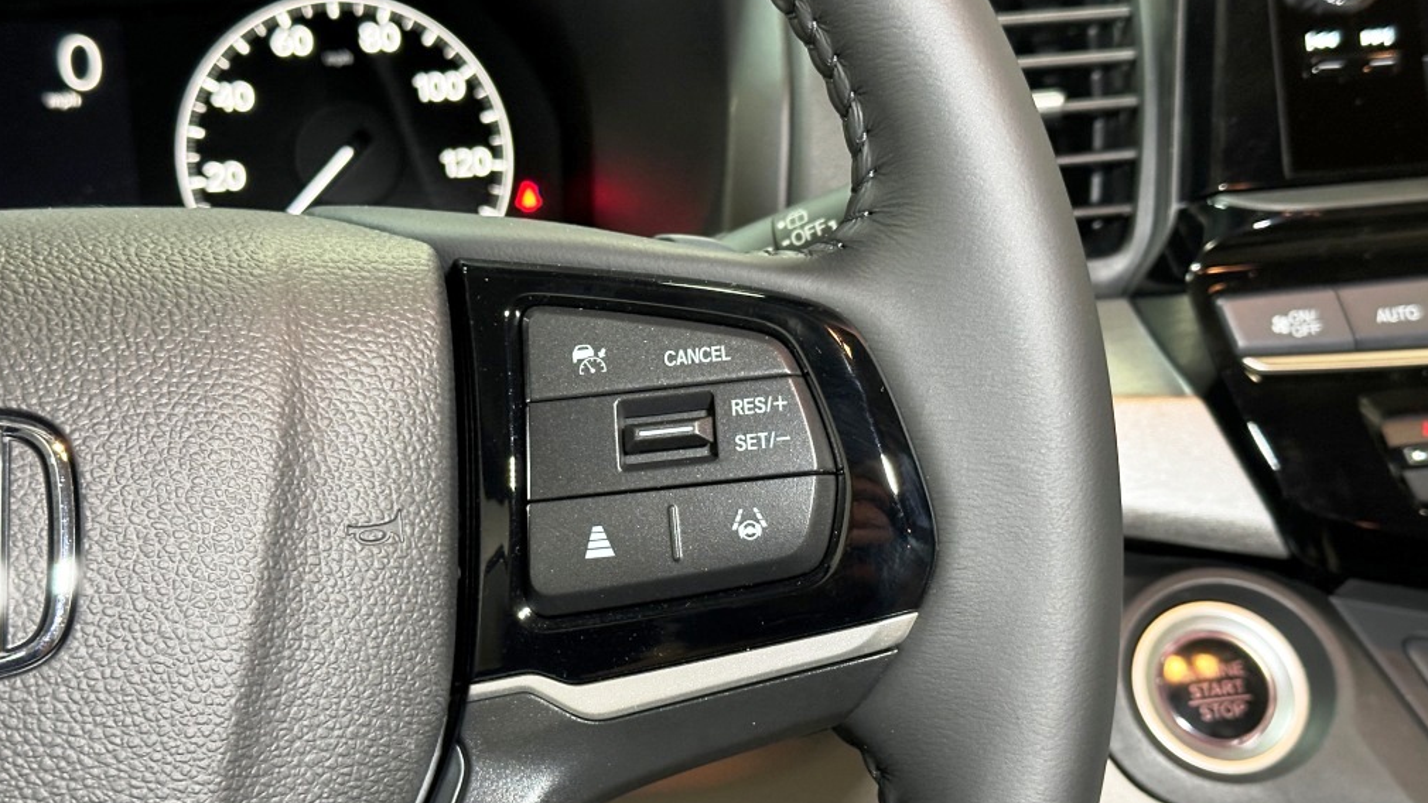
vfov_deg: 22.6
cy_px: 485
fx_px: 2007
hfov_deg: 39.2
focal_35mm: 53
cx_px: 708
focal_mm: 6.86
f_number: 1.78
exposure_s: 1/30
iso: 500
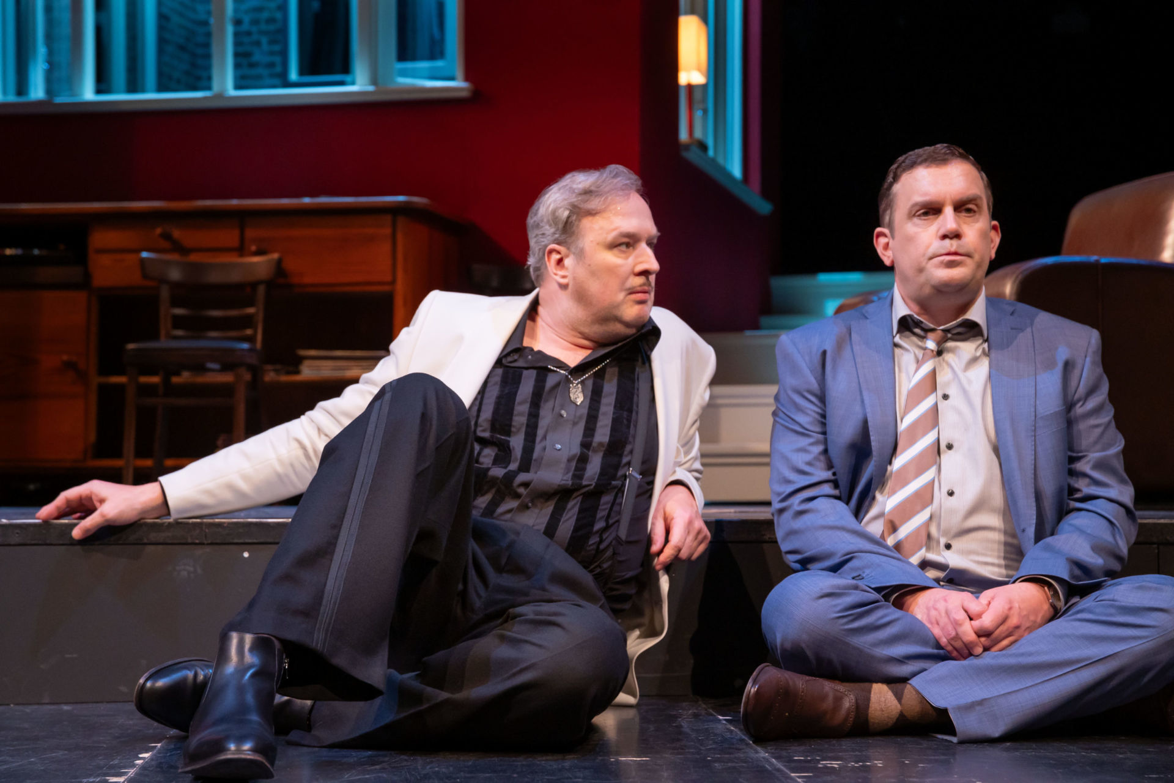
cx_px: 587
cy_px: 392
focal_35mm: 70
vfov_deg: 19.5
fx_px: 2283
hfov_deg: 28.8
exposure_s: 1/125
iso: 2000
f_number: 5
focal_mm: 70
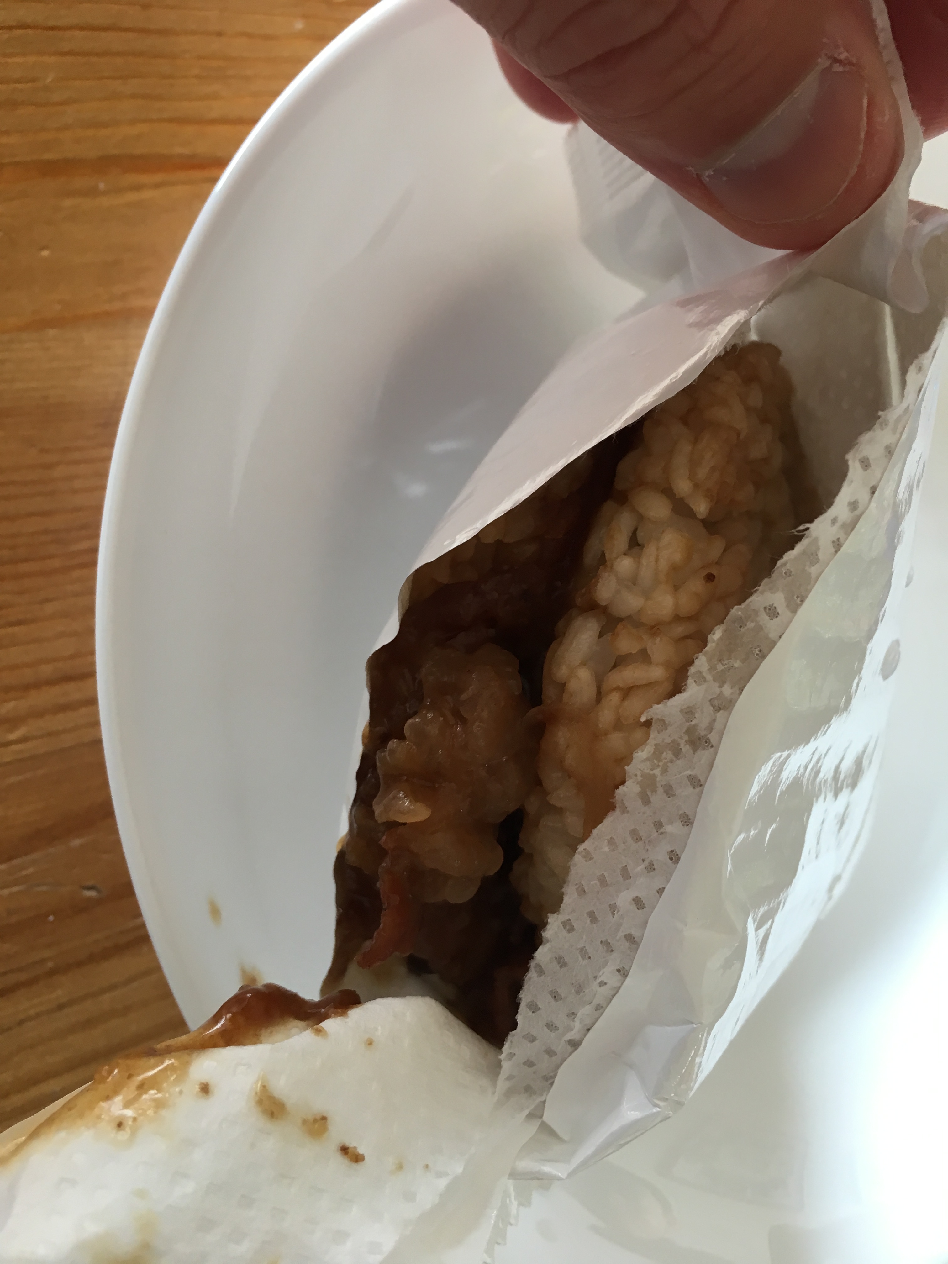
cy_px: 632
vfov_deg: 61.7
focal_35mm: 29
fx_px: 1059
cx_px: 474
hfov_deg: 48.2
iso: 50
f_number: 2.2
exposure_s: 1/30
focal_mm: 4.15
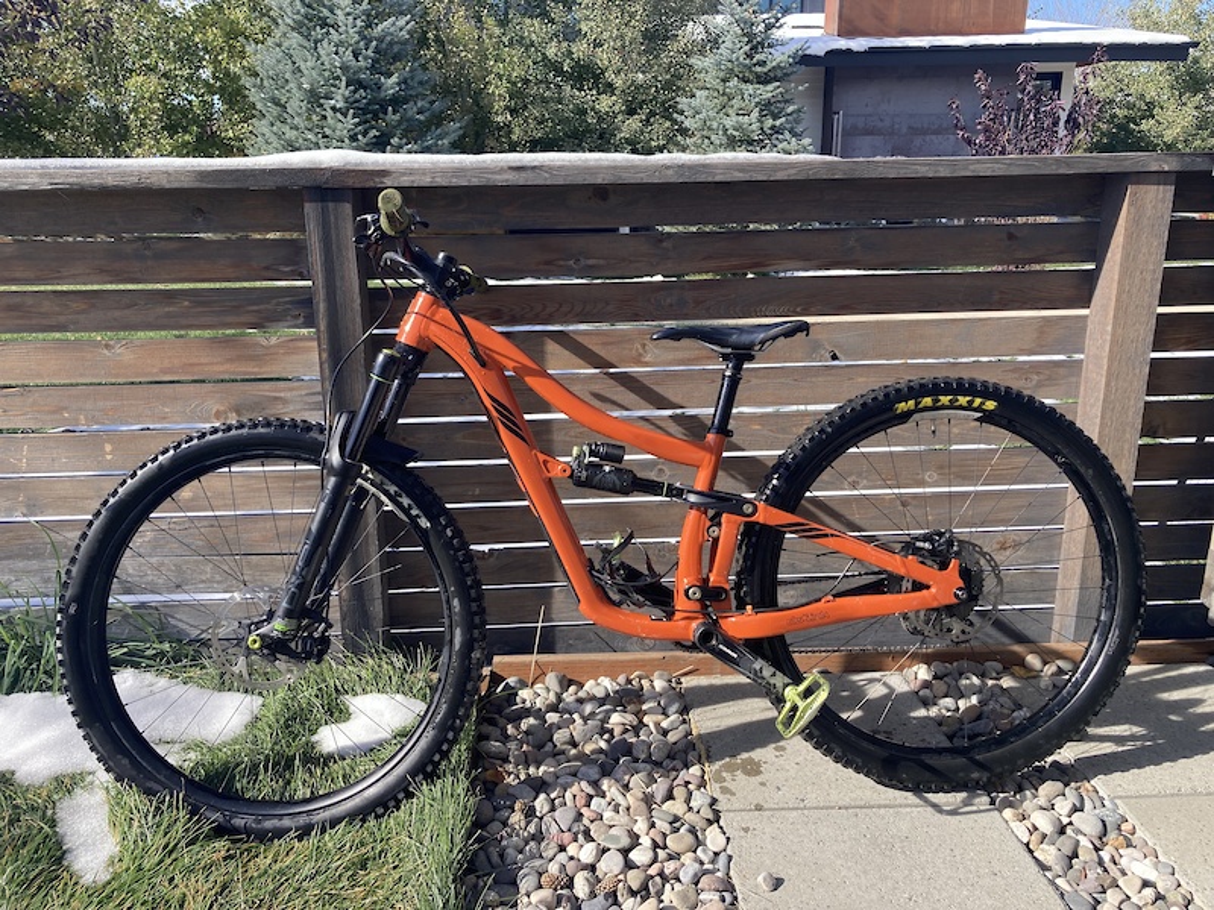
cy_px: 455
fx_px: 982
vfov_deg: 49.7
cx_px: 607
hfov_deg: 63.4
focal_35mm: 28
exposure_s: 1/607
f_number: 1.8
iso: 20
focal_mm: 3.99
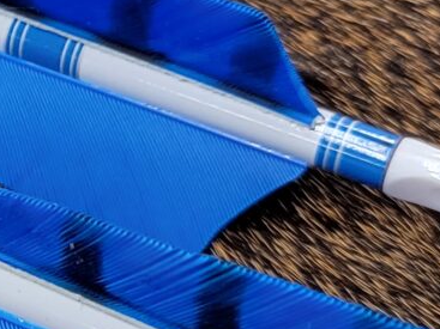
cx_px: -204
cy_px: 112
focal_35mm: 134
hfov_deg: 13.9
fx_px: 1703
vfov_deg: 11.0
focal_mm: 6.7
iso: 320
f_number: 1.8
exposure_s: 1/120
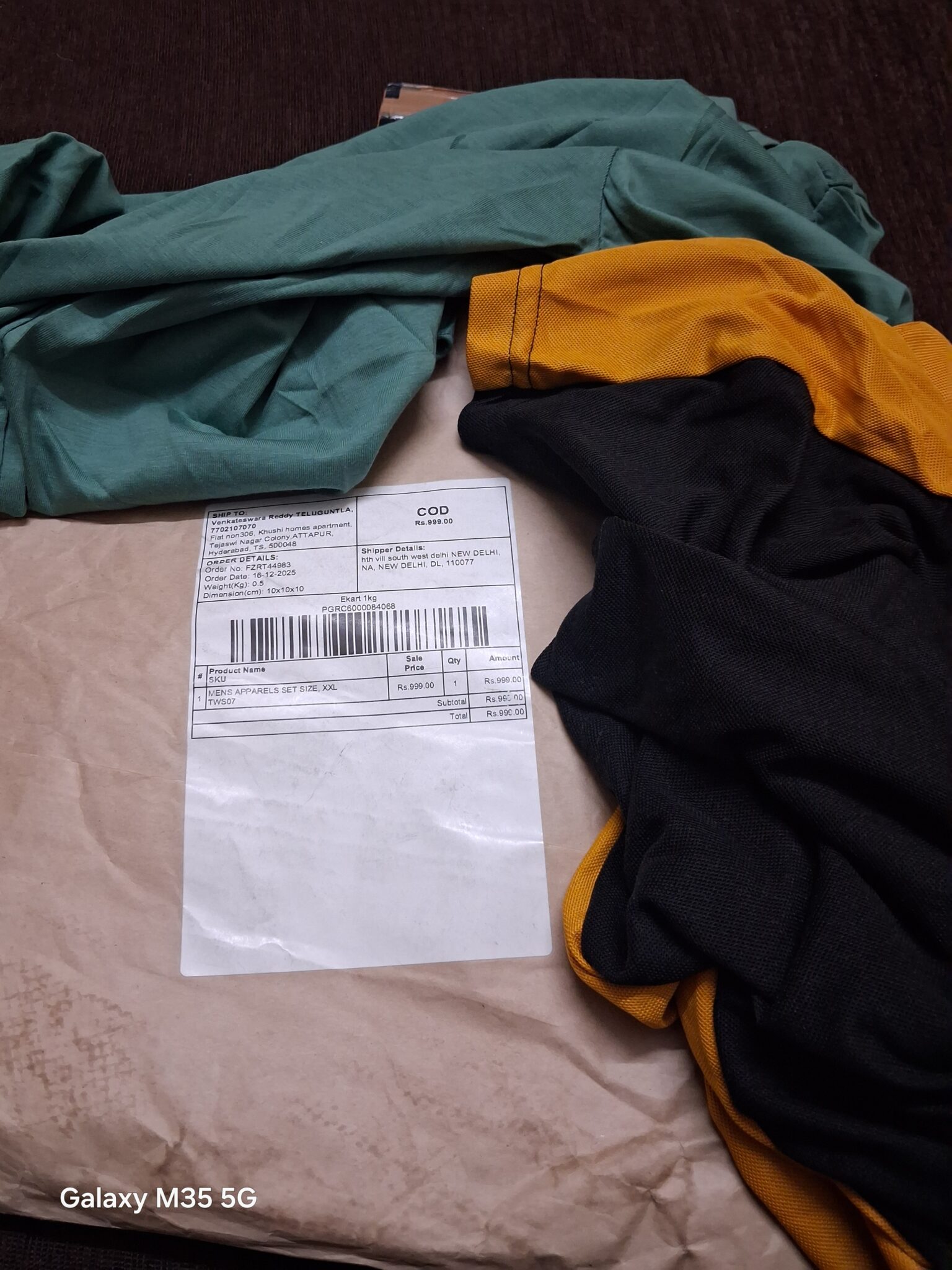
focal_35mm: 27
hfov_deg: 51.4
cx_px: 476
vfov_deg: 65.3
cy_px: 635
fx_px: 990
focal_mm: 4
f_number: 1.8
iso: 500
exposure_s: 1/33
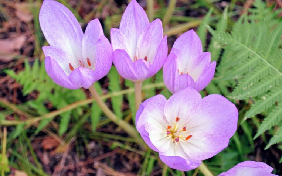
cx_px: 142
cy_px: 83
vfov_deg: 6.9
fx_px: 1468
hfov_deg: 11.0
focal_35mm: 191
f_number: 4.8
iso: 200
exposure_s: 1/60
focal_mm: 69
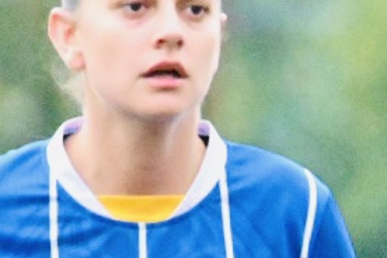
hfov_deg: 0.6
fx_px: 37816
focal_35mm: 3518
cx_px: 269
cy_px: 533
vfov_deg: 0.4
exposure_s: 1/1250
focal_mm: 600
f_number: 9
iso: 25600
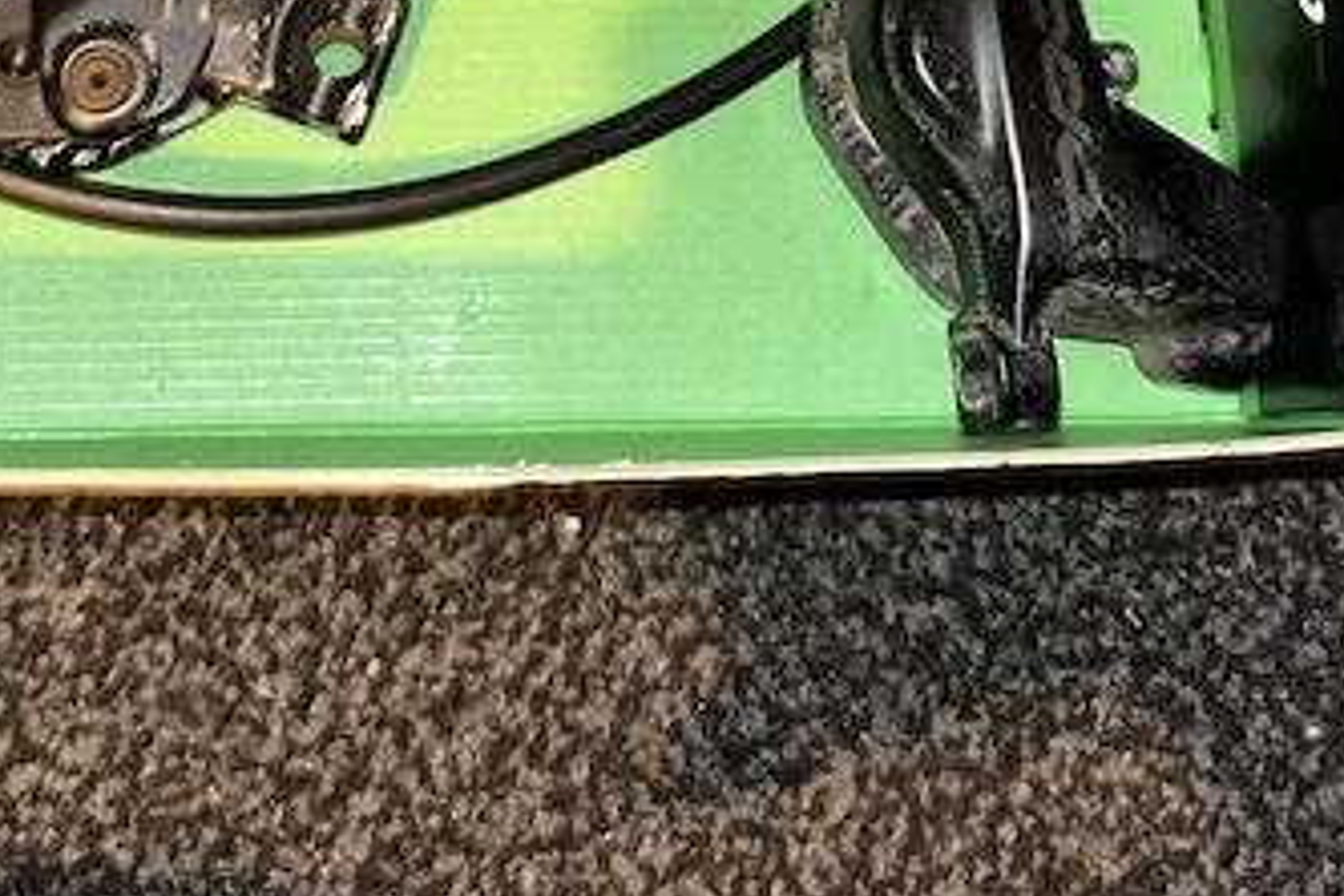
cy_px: -246
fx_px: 2426
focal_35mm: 65
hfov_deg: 30.6
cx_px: 412
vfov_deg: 19.4
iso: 32
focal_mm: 5.1
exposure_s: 1/4
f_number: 1.6
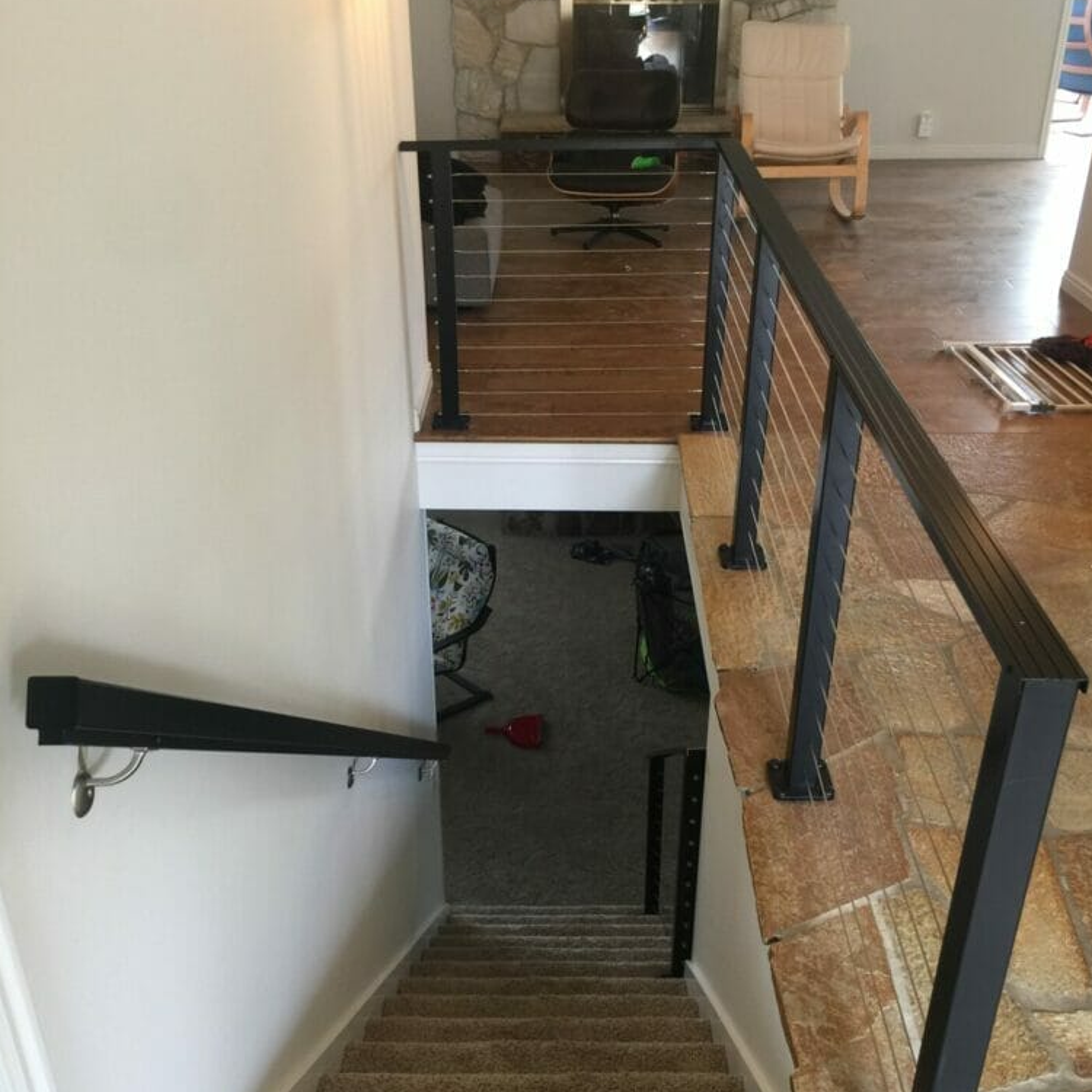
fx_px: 1249
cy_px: 642
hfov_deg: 47.2
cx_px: 547
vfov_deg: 47.0
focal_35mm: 35
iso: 40
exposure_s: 1/15
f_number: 2.2
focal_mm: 4.15
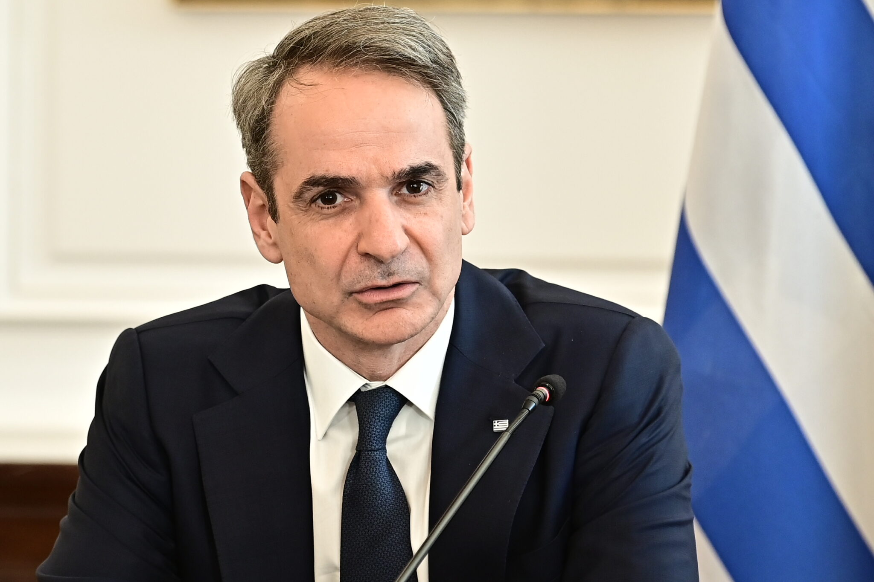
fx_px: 6360
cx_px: 437
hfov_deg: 7.9
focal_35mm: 262
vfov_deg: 5.2
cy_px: 291
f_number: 2.8
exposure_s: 1/250
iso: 800
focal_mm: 175
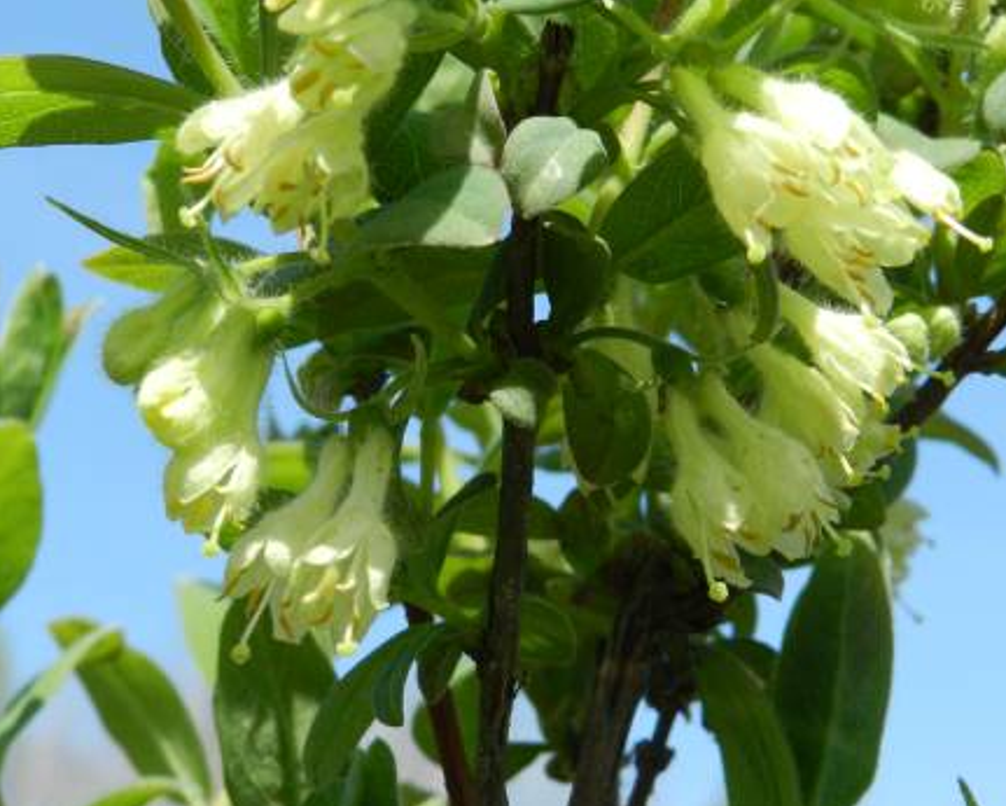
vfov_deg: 17.6
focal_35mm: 87
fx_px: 2591
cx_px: 558
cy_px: 259
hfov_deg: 22.0
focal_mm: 10.7
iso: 160
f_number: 4.6
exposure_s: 1/640
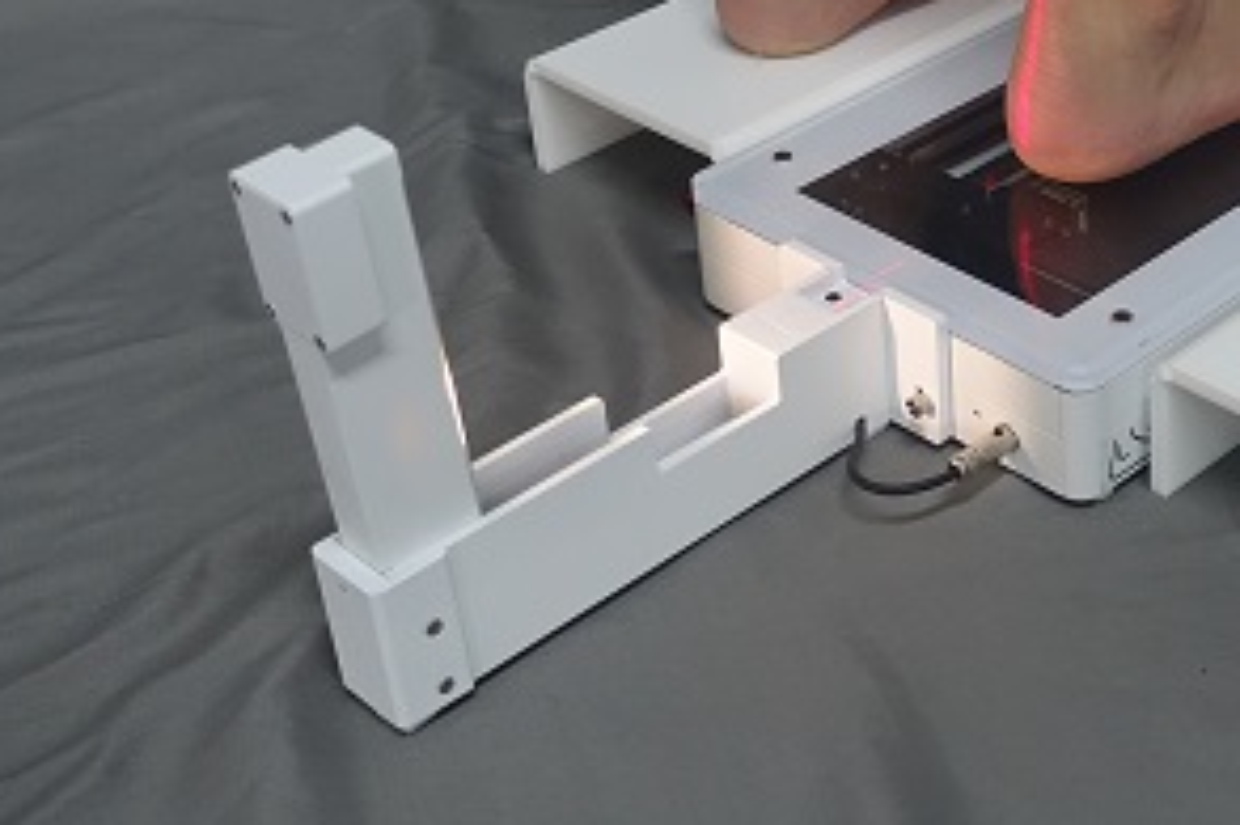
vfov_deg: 21.0
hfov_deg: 30.6
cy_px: 209
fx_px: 2203
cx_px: 997
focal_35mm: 64
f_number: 2.8
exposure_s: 1/40
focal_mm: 13.92
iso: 800
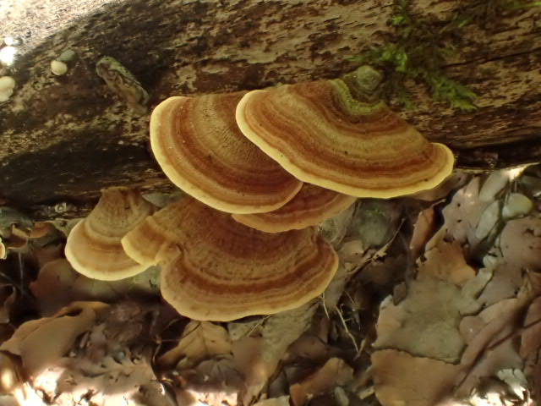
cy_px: 203
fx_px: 469
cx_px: 270
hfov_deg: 60.0
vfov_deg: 46.8
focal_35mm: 30
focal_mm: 5.5
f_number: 3.2
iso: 800
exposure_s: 1/50
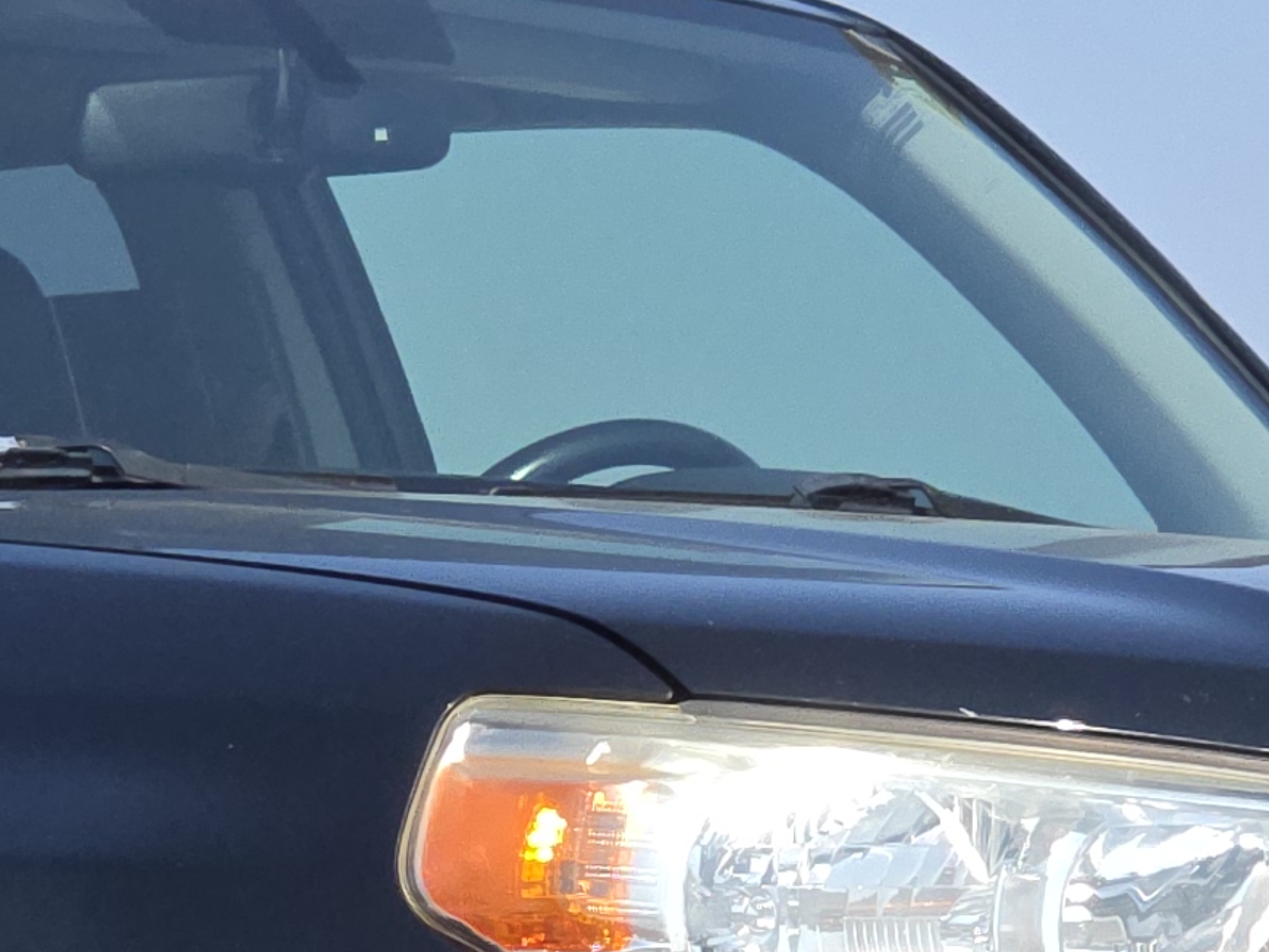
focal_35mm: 319
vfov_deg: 4.7
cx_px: 109
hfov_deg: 6.2
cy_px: 948
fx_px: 11696
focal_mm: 7.9
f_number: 2.4
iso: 50
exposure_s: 1/1732
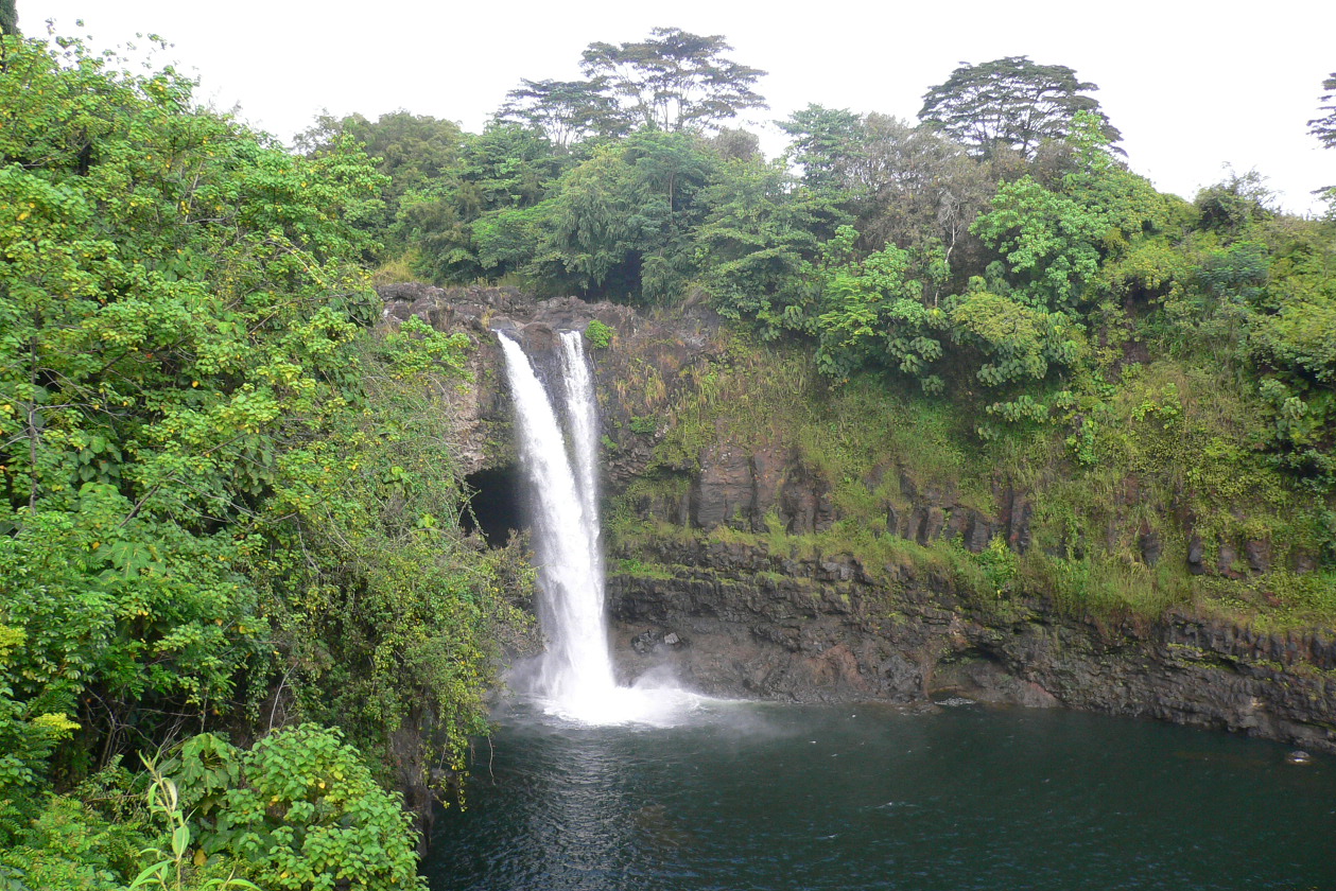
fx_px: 1373
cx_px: 669
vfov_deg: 36.0
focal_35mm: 37
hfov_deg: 51.9
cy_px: 431
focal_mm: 5.8
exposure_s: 1/320
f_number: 2.8
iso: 100
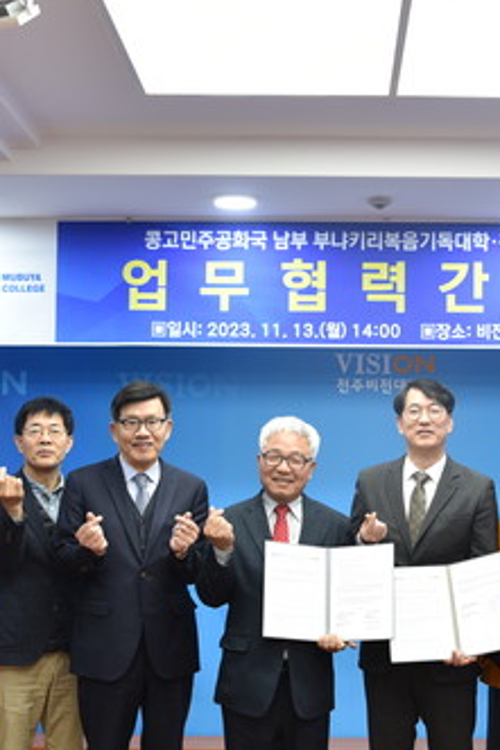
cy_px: 420
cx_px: 335
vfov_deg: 34.4
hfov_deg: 23.3
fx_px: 1207
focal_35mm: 58
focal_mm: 32
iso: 450
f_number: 4
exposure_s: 1/60
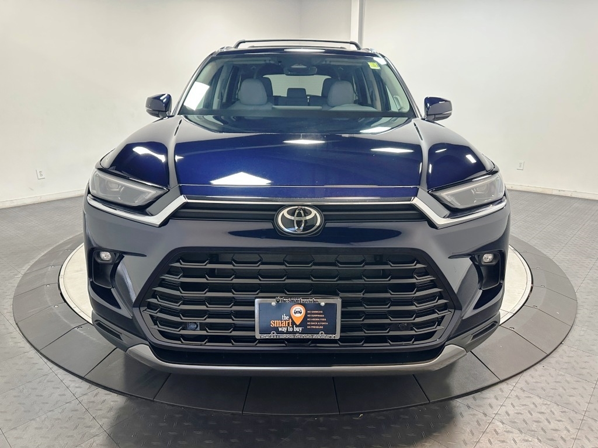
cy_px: 224
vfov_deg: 56.8
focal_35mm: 24
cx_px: 299
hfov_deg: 71.6
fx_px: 415
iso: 500
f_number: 1.78
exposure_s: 1/60
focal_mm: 6.86
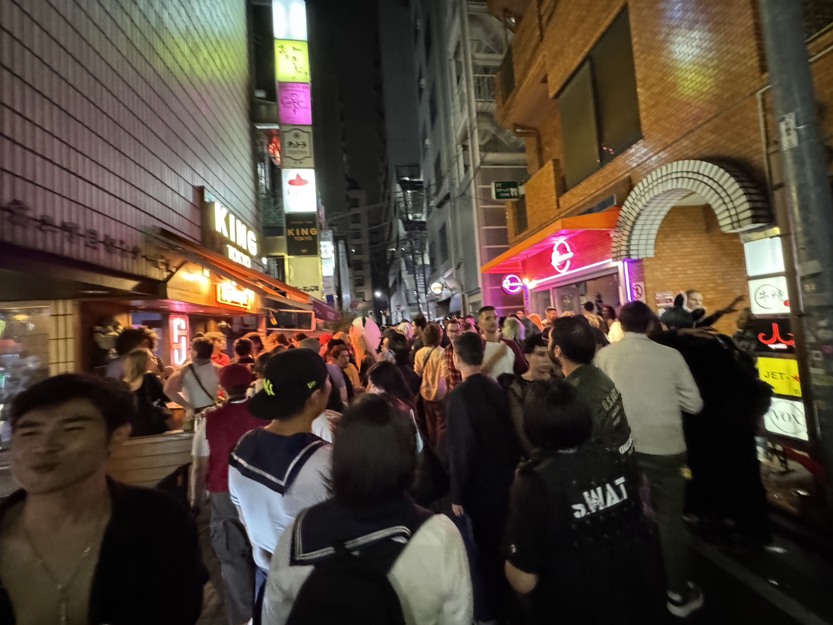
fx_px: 361
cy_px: 309
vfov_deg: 81.7
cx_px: 432
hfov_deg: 98.1
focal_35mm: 15
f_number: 2.2
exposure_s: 1/33
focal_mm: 2.22
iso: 1250
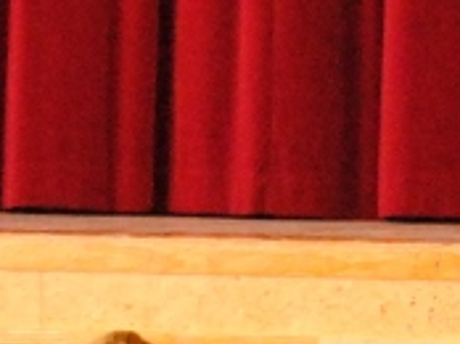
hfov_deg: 3.7
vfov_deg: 2.8
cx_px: 1023
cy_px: 562
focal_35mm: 532
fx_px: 7060
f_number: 5
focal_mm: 50
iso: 1600
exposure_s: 1/60
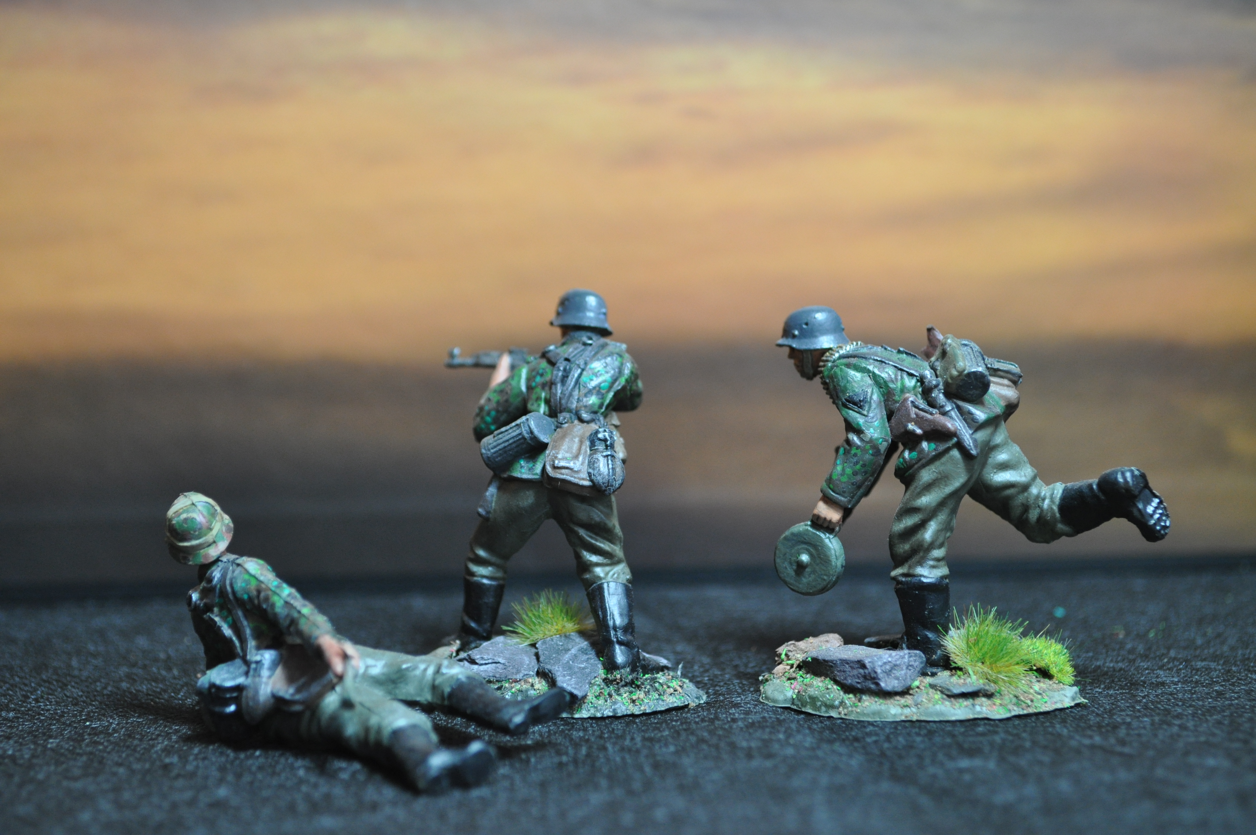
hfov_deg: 33.4
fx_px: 2091
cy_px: 418
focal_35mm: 60
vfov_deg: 22.6
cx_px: 628
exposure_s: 1/40
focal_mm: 40
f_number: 5.3
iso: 800
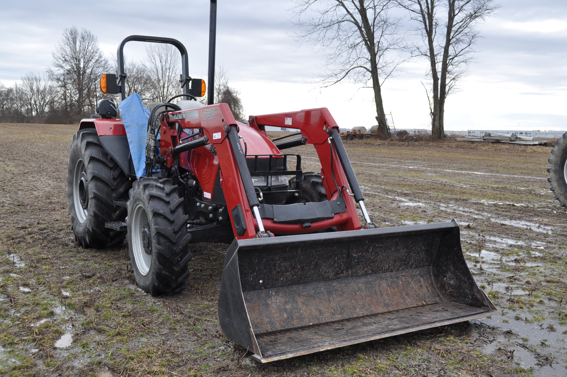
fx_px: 613
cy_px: 188
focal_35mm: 39
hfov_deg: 49.6
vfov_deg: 34.1
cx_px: 284
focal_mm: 26
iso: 200
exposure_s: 1/160
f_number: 6.3
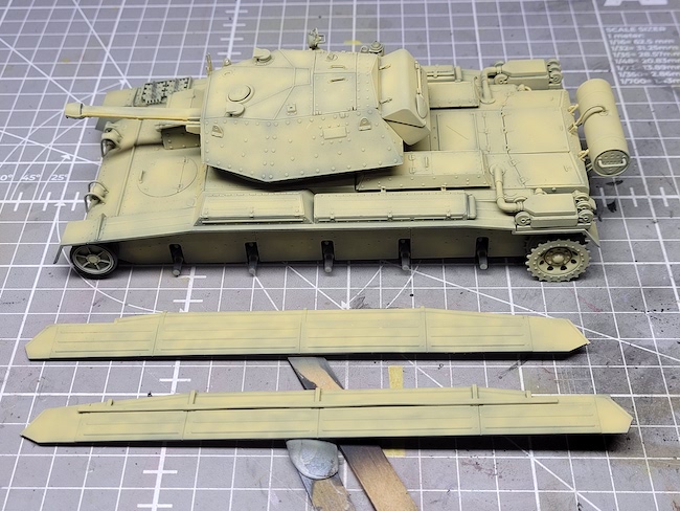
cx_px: 340
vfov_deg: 53.1
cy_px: 256
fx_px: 511
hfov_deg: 67.3
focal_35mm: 26
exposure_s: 1/108
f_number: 1.8
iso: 40
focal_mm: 5.4
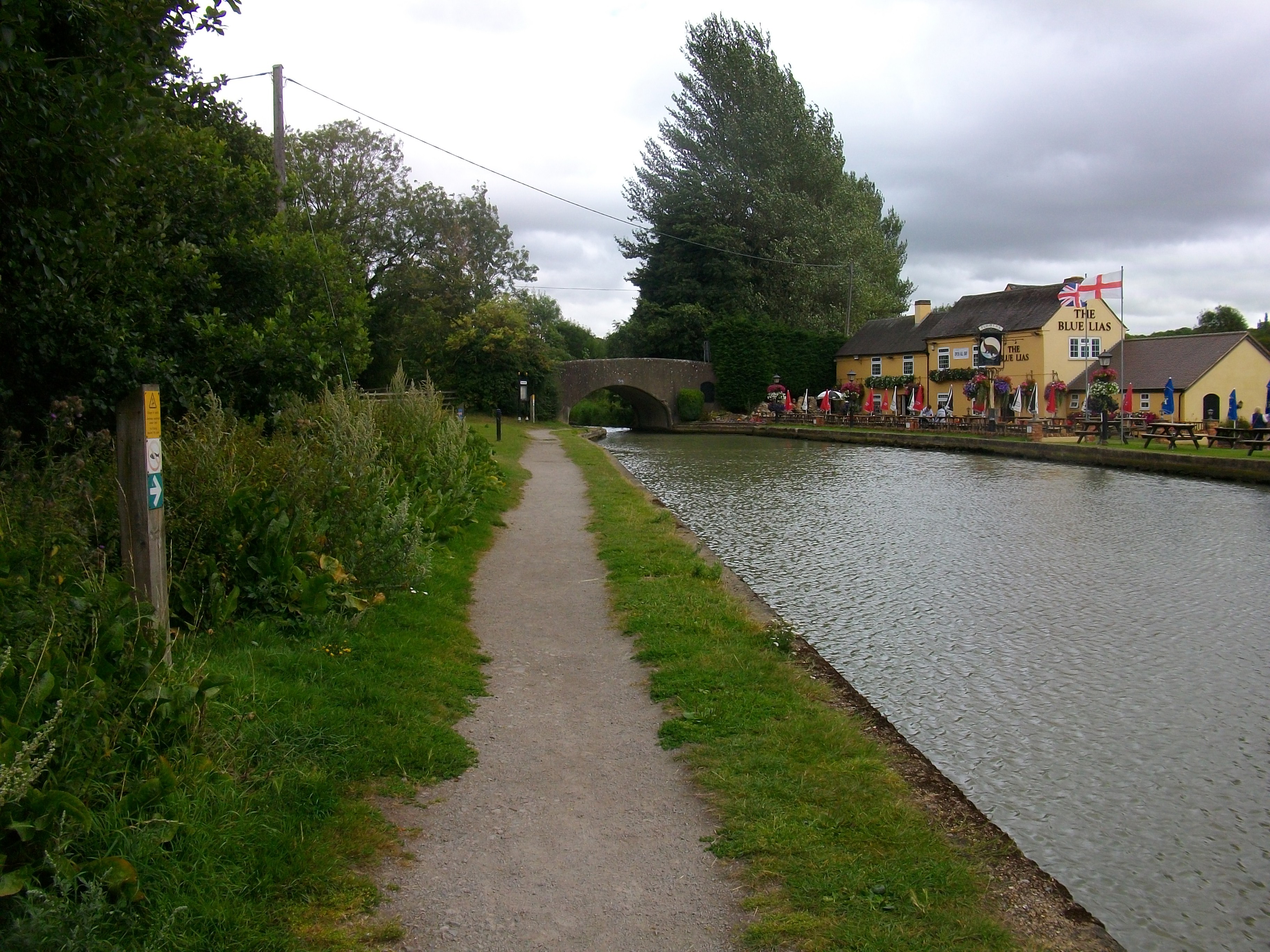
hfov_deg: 56.8
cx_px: 635
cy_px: 476
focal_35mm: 32
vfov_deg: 44.2
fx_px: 1174
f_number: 5.5
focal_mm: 5.7
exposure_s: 1/201
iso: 80
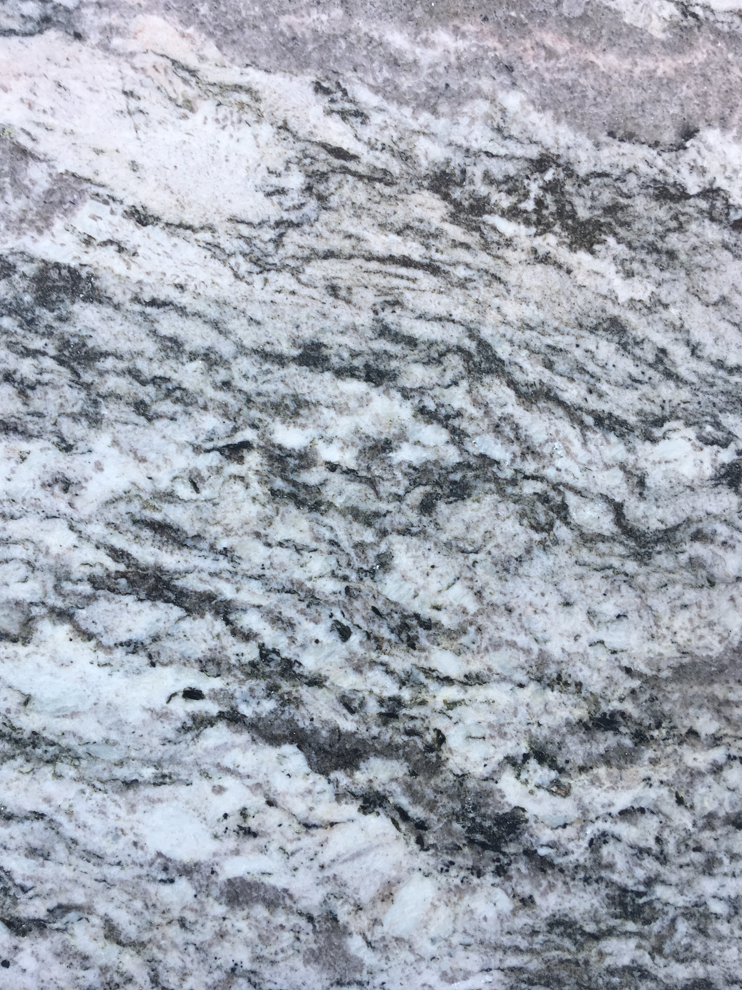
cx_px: 366
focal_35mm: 30
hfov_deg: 46.8
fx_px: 858
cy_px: 500
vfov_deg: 60.0
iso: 25
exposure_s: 1/120
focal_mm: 4.15
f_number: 2.2
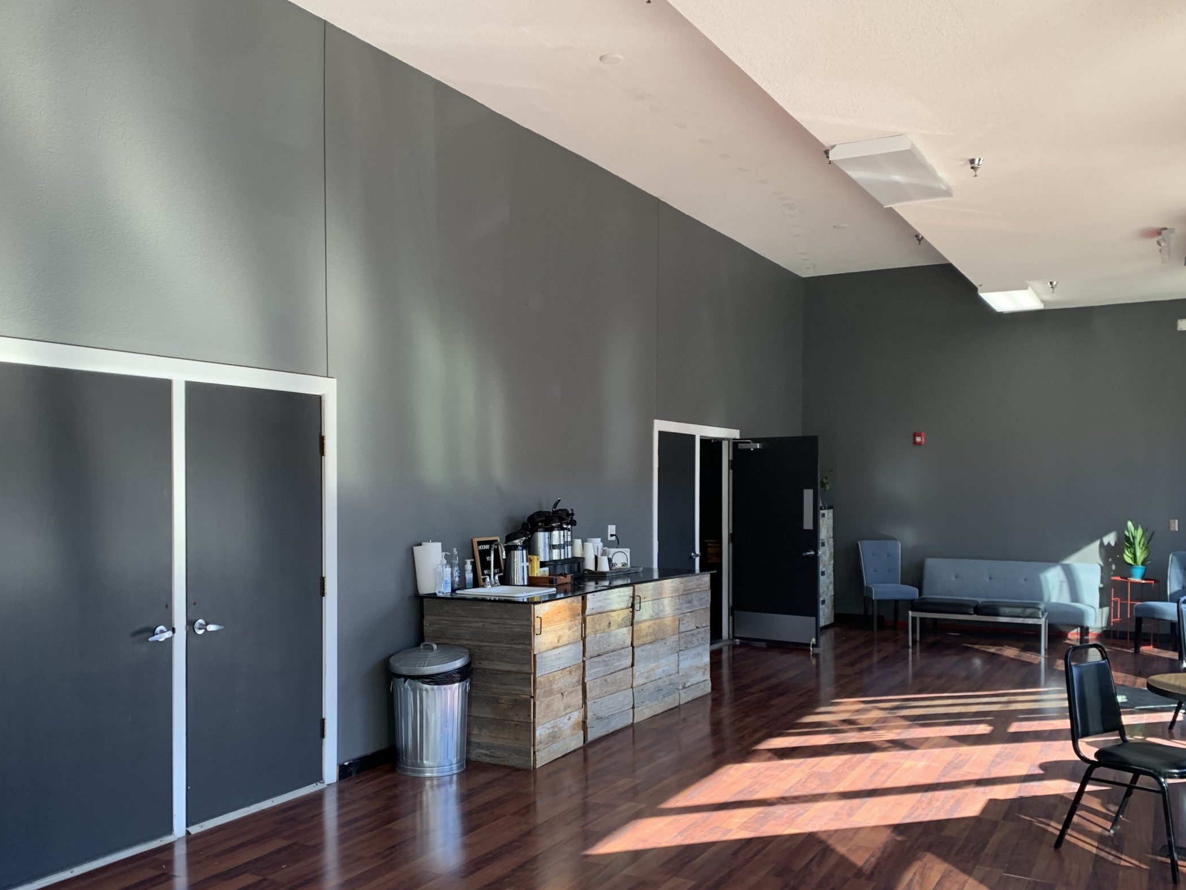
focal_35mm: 32
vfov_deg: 44.0
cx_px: 518
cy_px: 513
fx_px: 1096
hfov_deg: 56.6
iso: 64
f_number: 1.8
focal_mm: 4.25
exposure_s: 1/121
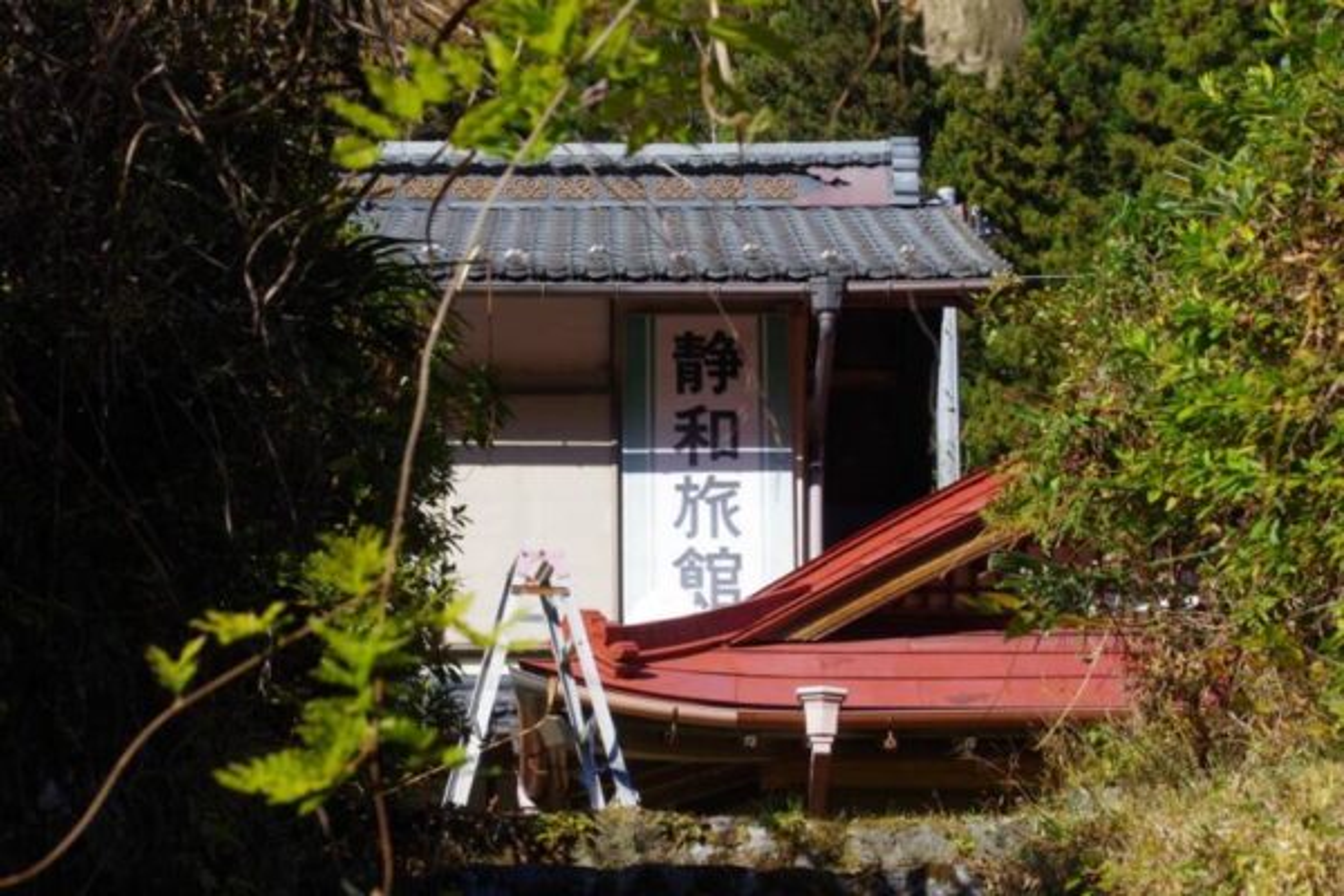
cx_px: 672
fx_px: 5040
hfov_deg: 15.2
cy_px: 448
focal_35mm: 135
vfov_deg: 10.2
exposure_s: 1/250
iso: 400
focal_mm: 90
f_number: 11
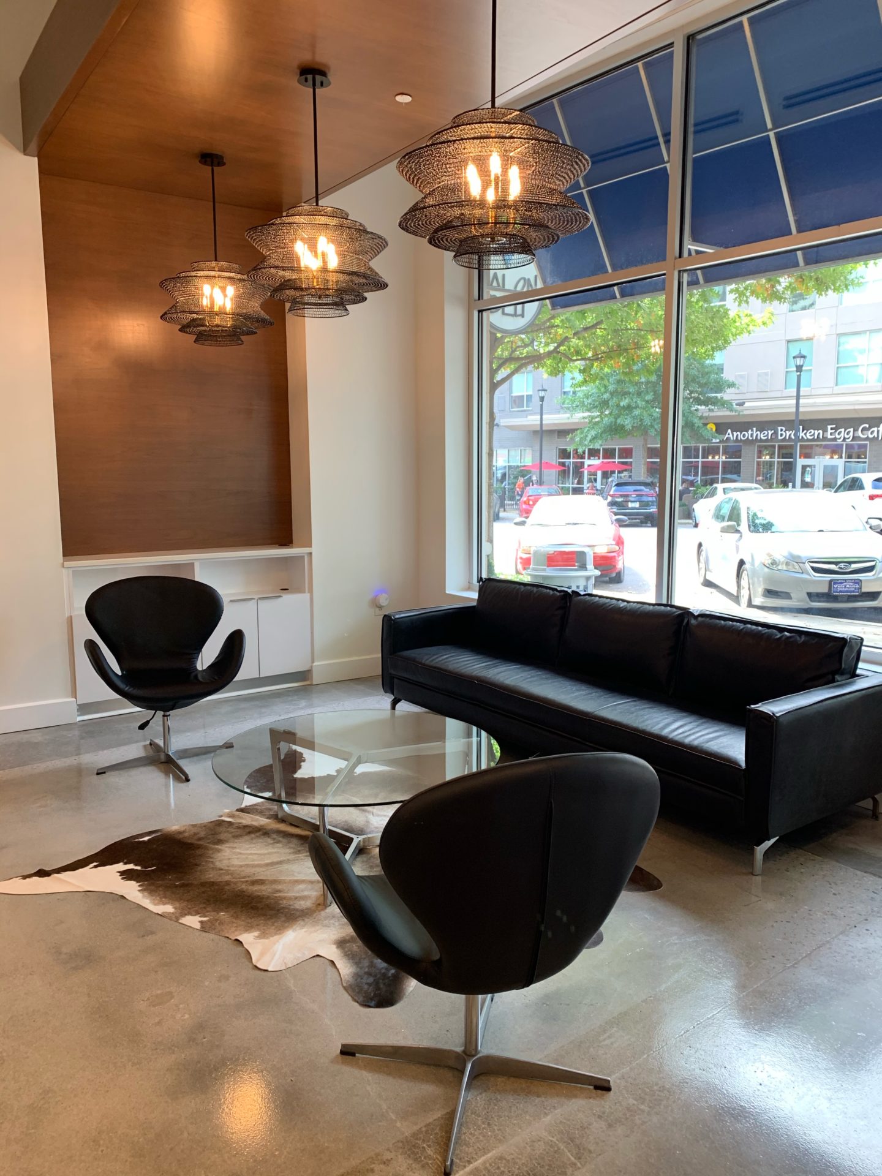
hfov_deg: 53.1
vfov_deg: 67.3
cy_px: 588
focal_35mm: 26
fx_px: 883
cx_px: 441
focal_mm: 4.25
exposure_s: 1/60
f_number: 1.8
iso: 80
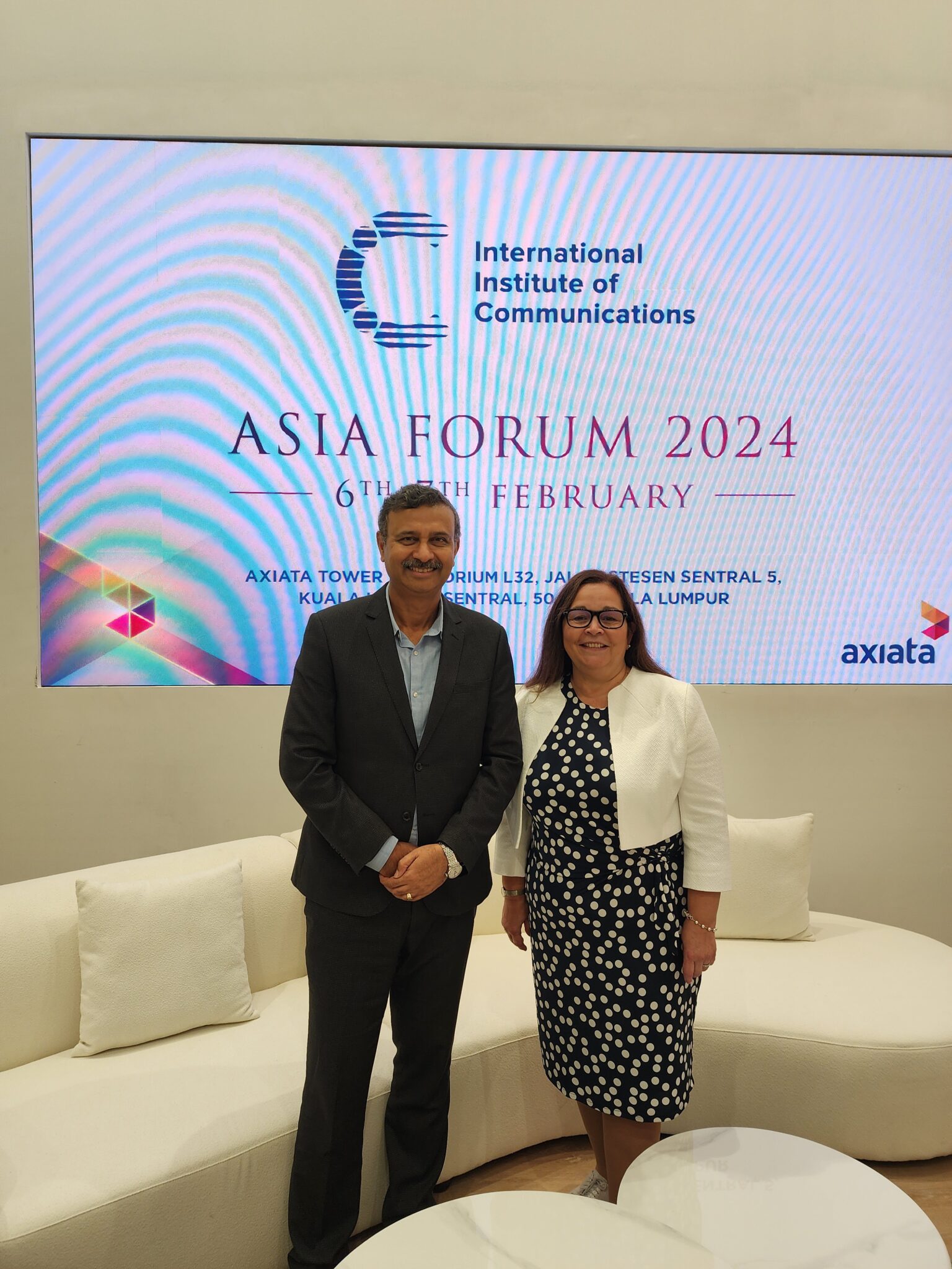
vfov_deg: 73.9
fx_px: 843
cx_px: 476
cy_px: 634
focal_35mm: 23
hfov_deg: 58.9
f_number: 1.8
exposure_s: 1/100
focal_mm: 6.4
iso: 80
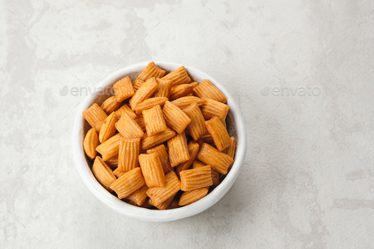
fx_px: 737
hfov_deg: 28.5
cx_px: 188
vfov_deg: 19.2
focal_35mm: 71
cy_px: 122
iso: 400
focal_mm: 44.4
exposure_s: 1/80
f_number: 13
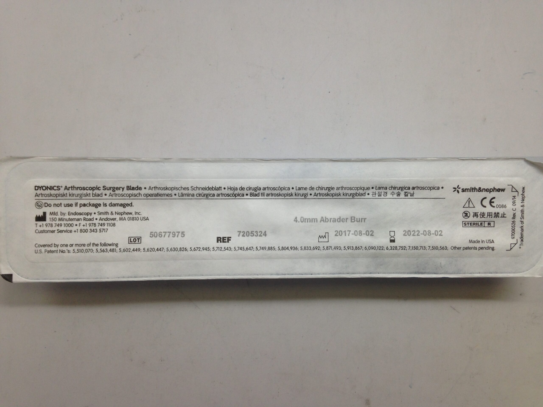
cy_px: 204
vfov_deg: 42.9
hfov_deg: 55.4
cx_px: 272
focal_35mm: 33
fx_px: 518
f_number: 2.4
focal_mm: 4.12
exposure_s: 1/60
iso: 50
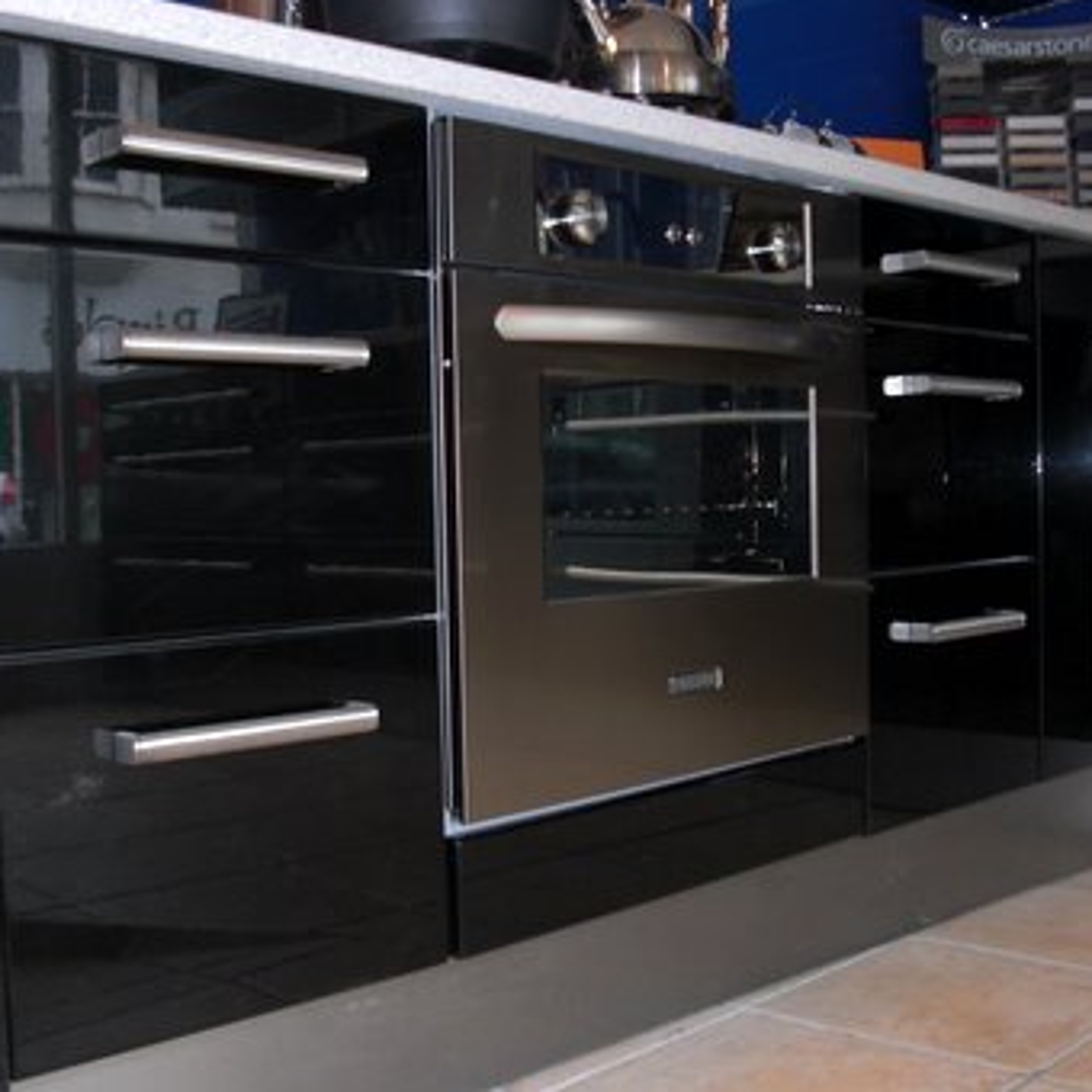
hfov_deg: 39.1
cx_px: 507
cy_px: 544
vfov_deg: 39.2
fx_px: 1535
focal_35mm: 43
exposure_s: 1/30
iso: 100
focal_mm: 6.3
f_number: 2.8
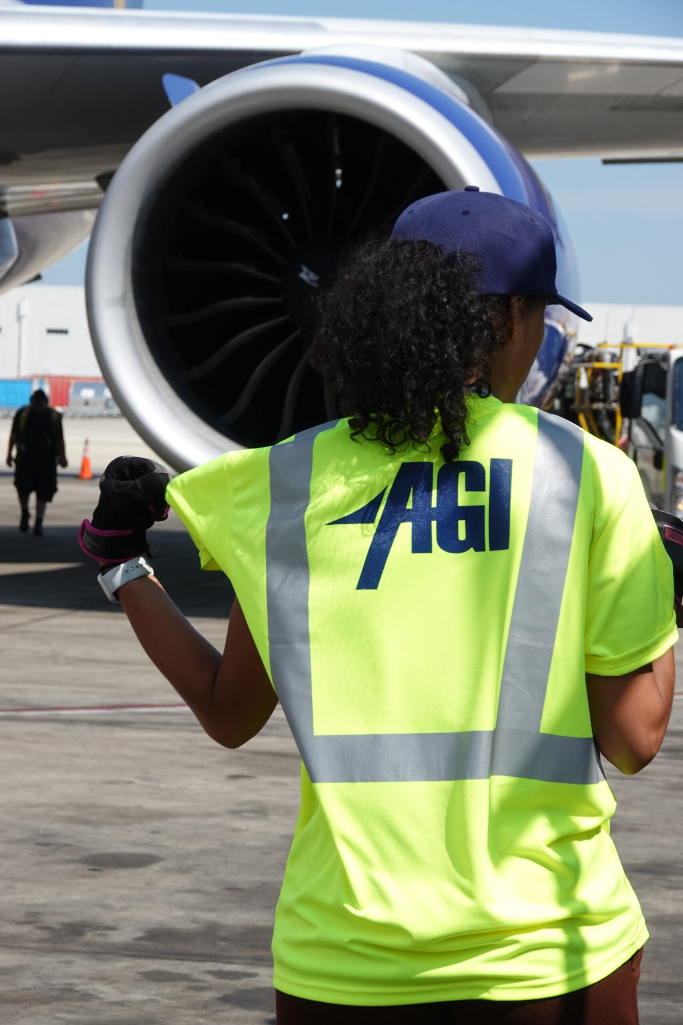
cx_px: 342
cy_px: 512
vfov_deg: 21.0
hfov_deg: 14.1
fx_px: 2760
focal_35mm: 97
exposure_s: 1/800
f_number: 4
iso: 100
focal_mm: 35.68
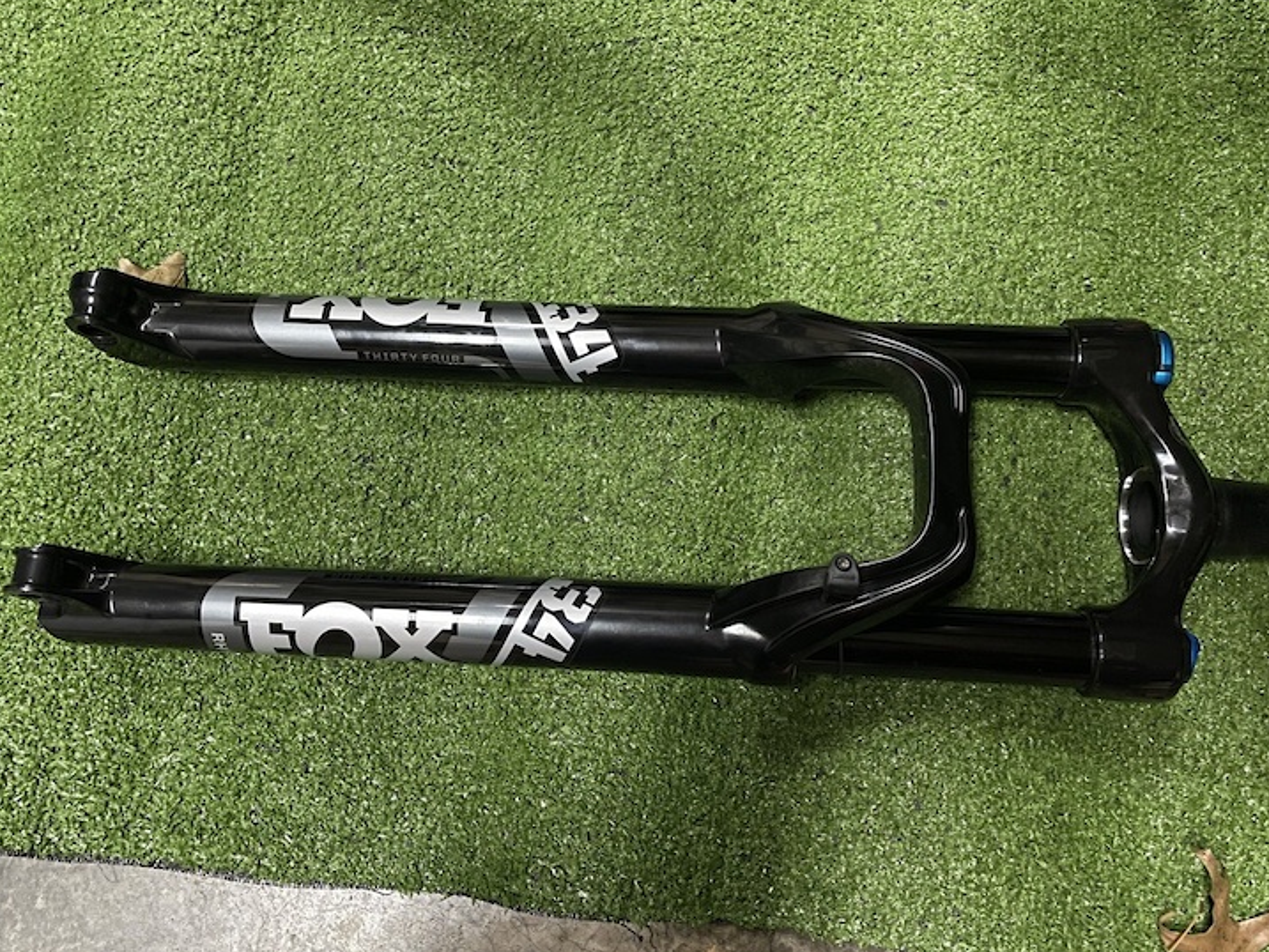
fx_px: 1063
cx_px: 630
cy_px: 490
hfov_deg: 61.7
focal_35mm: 29
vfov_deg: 48.2
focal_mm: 4.2
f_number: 1.6
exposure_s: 1/30
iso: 500
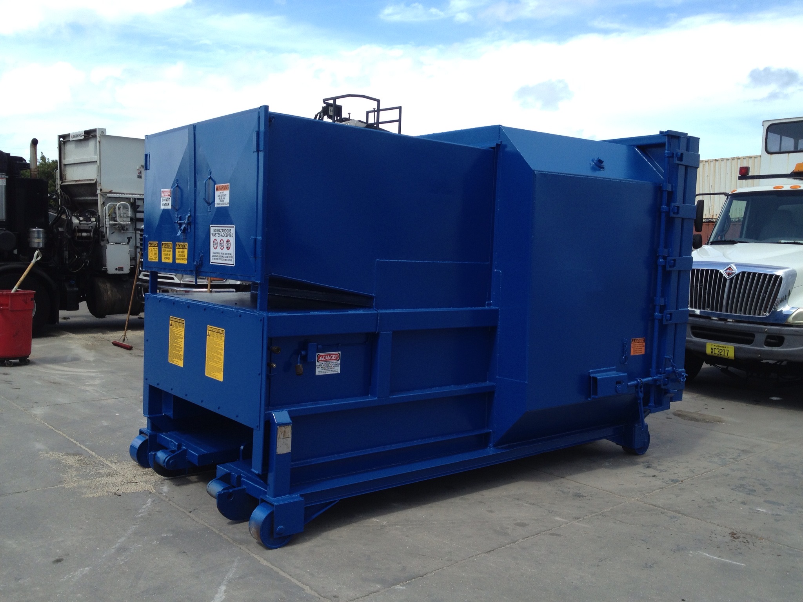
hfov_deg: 52.6
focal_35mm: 35
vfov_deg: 40.7
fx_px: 812
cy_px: 301
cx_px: 402
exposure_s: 1/863
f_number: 2.4
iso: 50
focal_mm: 4.28
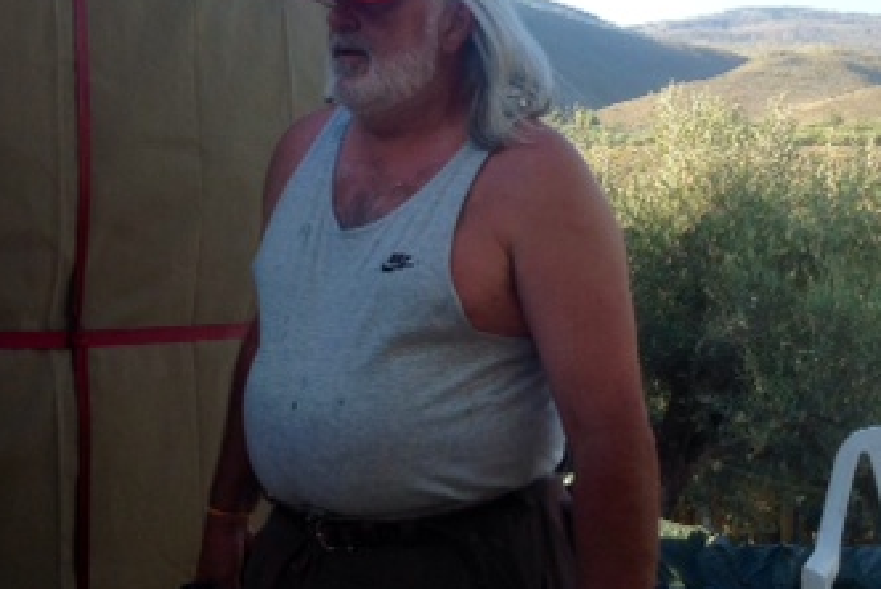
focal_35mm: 70
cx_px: 202
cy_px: 133
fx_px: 1715
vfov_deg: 19.3
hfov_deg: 28.3
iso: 50
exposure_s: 1/387
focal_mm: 4.28
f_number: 2.4
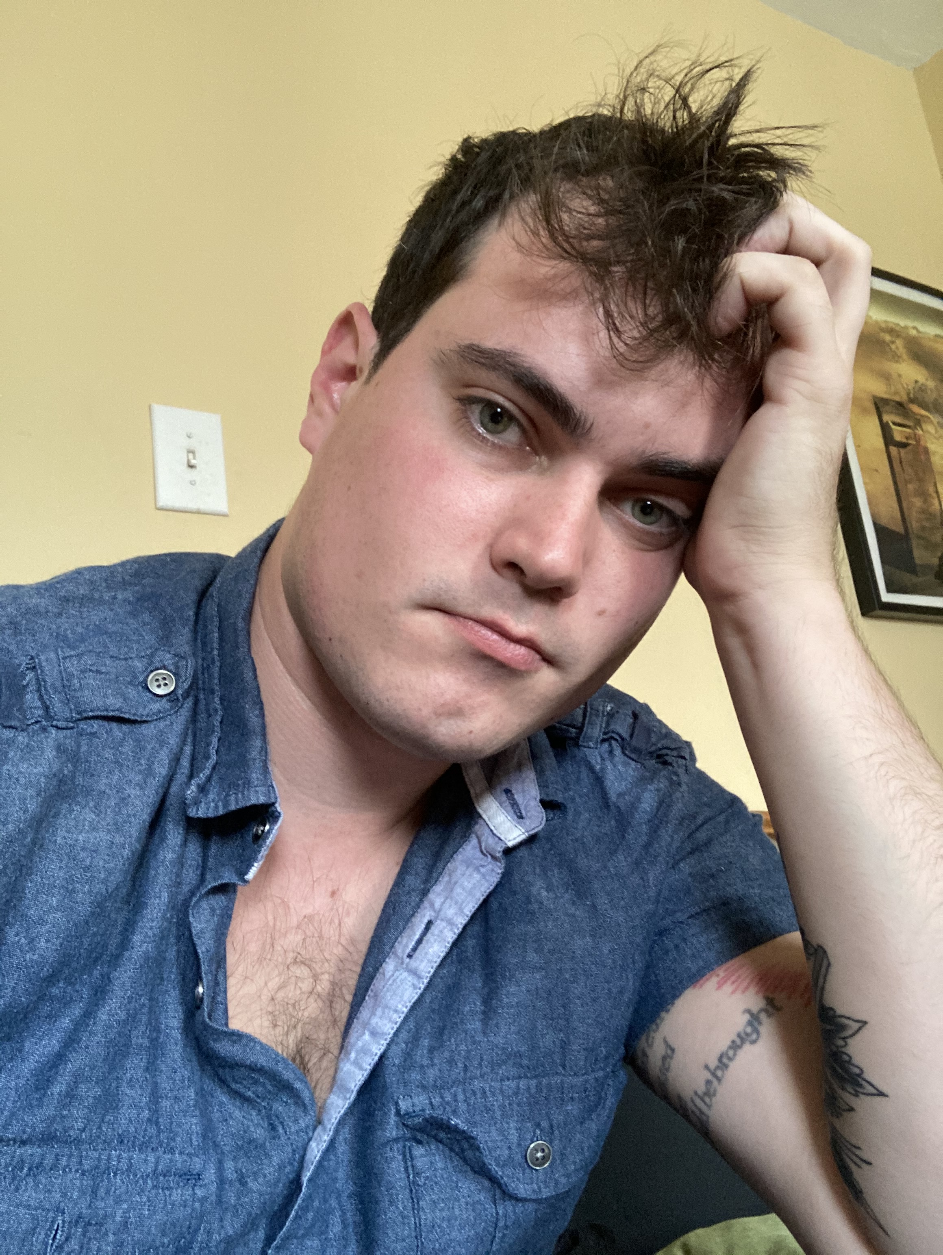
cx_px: 472
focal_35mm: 32
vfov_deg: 56.8
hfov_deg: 44.2
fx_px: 1161
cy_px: 628
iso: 320
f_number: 2.2
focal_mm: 2.87
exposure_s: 1/40
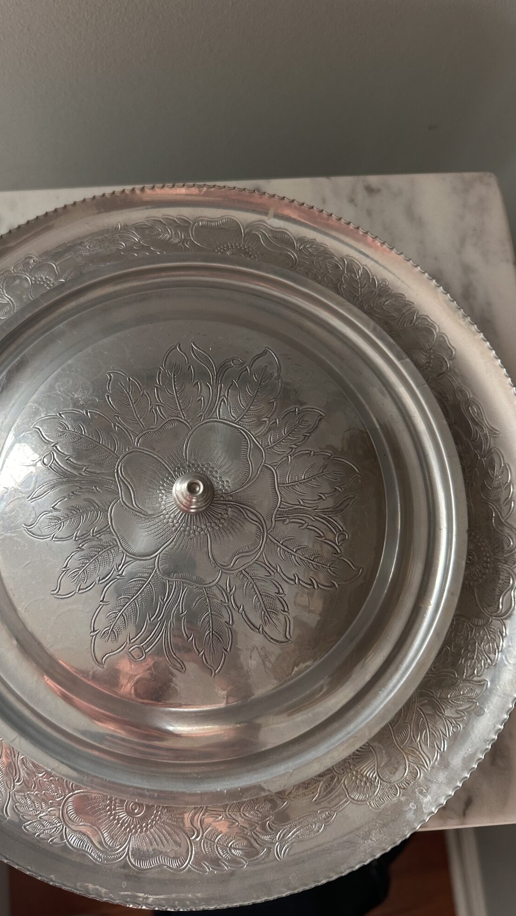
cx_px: 202
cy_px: 459
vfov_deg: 69.9
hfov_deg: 42.7
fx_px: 656
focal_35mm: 27
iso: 250
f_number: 1.78
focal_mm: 6.86
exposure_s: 1/60
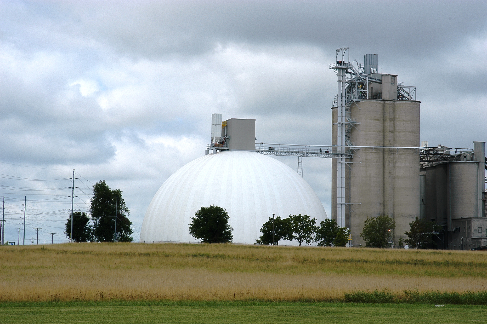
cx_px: 244
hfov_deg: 16.1
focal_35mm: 128
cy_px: 162
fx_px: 1723
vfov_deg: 10.7
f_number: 10
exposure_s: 1/350
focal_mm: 85
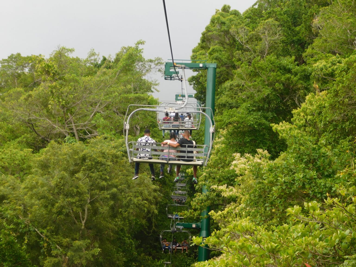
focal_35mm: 99
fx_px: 1018
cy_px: 134
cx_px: 178
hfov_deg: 19.8
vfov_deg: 14.9
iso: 125
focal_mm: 17.6
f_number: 4.6
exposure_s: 1/125
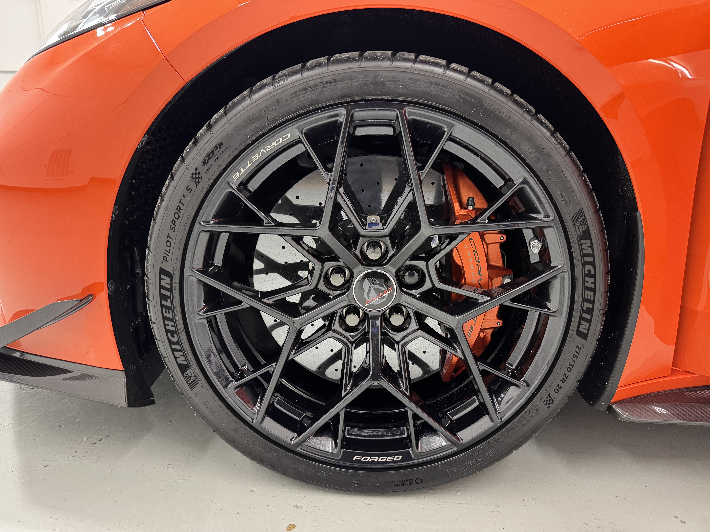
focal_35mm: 24
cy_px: 266
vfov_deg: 56.8
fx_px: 492
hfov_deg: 71.6
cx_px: 355
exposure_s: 1/60
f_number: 1.78
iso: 400
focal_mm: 6.76
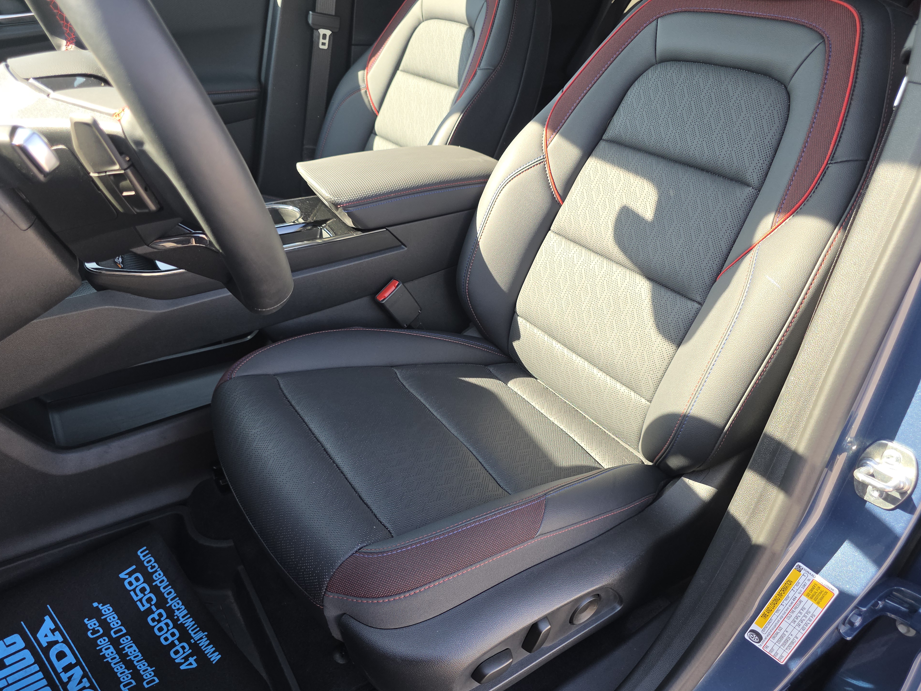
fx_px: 639
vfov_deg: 56.8
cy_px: 353
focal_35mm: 24
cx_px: 452
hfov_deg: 71.6
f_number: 1.7
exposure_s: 1/180
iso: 40
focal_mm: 6.3
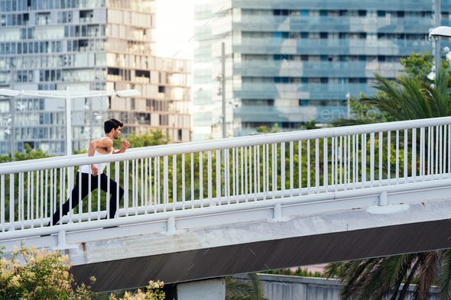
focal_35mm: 200
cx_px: 226
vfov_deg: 6.9
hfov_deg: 10.3
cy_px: 150
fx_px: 2505
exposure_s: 1/800
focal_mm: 200
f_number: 5
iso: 400
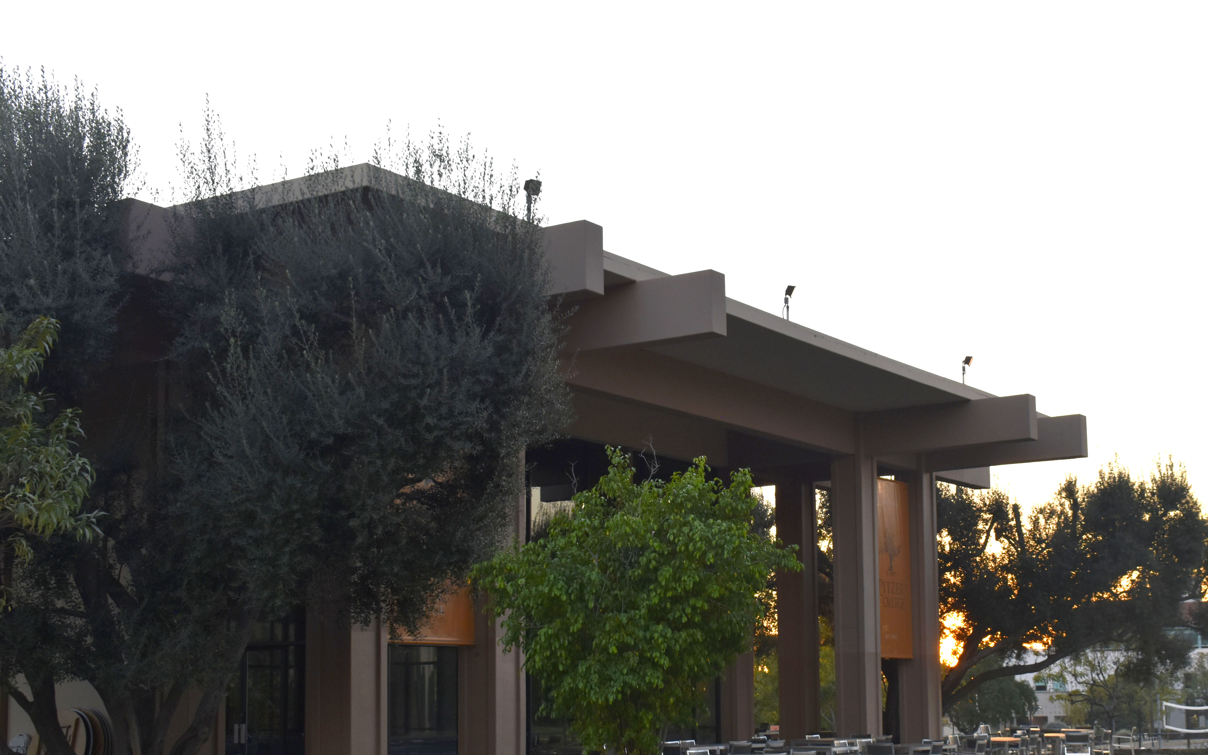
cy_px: 508
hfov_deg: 38.2
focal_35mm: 53
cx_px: 742
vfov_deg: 24.4
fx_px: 1733
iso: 400
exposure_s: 1/160
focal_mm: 27
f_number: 6.3
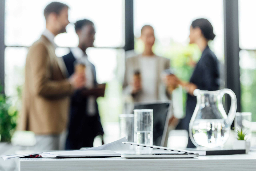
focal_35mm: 110
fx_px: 782
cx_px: 128
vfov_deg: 12.5
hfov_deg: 18.6
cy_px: 86
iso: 400
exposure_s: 1/250
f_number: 3.5
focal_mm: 110
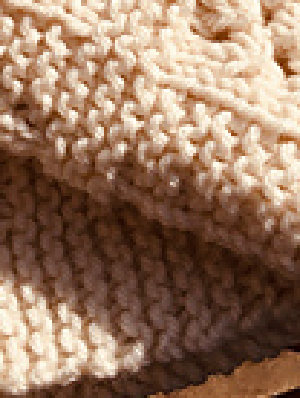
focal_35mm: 105
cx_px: 114
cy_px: -179
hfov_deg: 14.1
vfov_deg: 17.1
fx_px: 1210
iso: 25
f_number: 2.2
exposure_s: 1/4525
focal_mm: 4.15
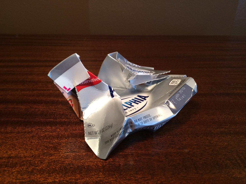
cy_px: 92
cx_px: 123
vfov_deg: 48.2
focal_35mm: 29
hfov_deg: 61.7
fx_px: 206
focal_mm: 4.15
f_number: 2.2
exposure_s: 1/30
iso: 125
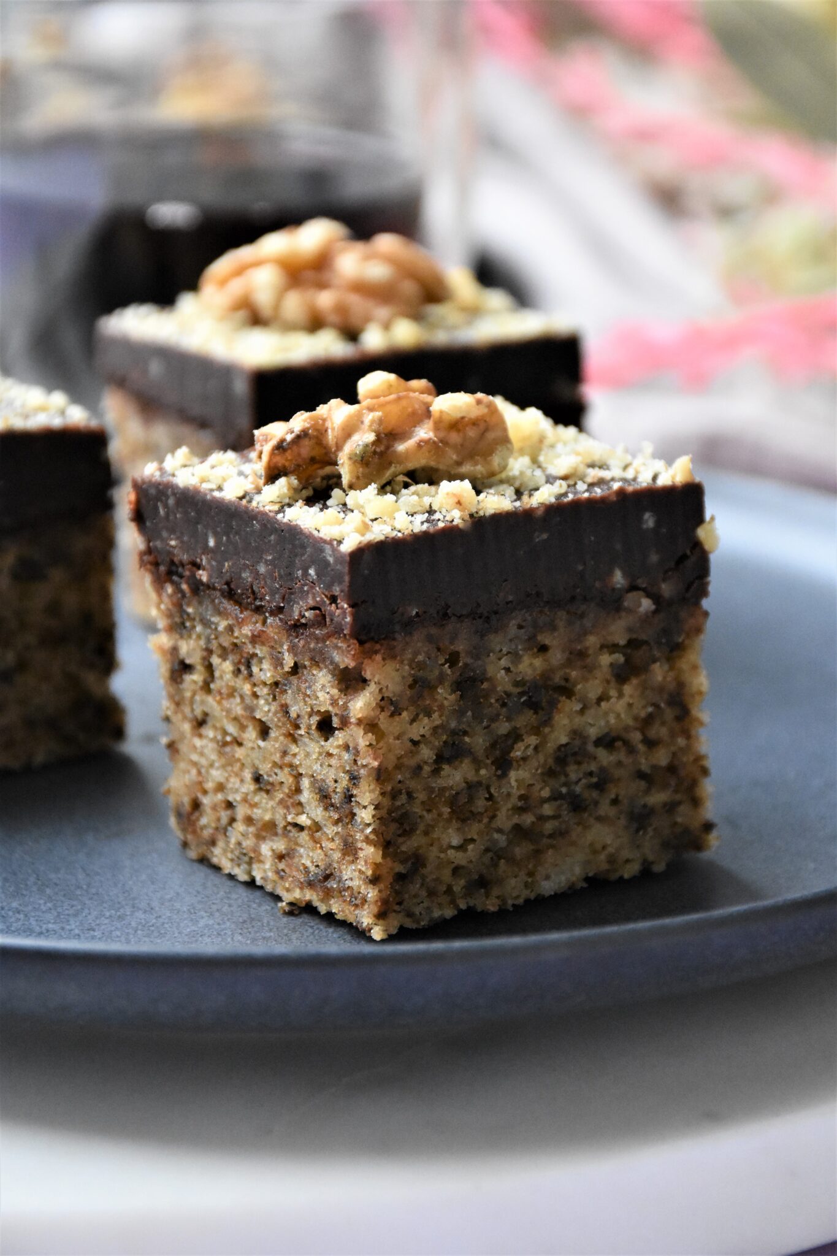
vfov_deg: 16.1
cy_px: 628
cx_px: 418
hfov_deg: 10.8
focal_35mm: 128
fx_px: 4447
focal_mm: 85
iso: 5000
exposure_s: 1/320
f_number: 7.1
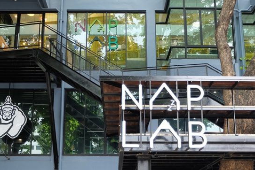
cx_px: 120
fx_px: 361
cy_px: 135
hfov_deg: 38.8
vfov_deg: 26.1
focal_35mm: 51
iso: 400
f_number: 3.6
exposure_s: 1/75
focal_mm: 18.2
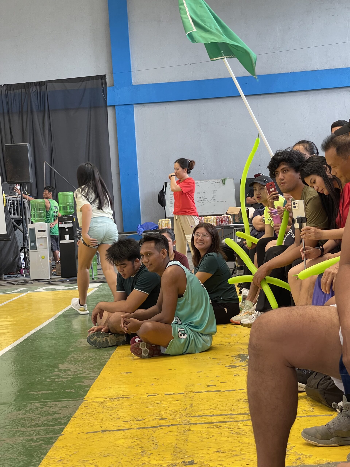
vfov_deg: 30.3
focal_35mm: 64
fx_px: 863
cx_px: 175
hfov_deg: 22.9
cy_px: 234
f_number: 2.2
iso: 160
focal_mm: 7.5
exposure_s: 1/60
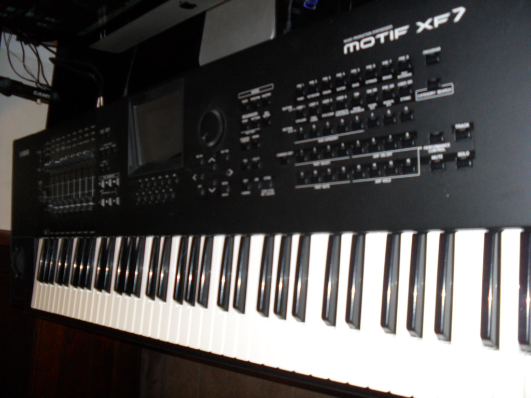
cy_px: 199
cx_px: 266
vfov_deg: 40.7
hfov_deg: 52.6
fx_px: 537
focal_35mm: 35
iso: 200
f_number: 3
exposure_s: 1/45
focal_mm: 6.3
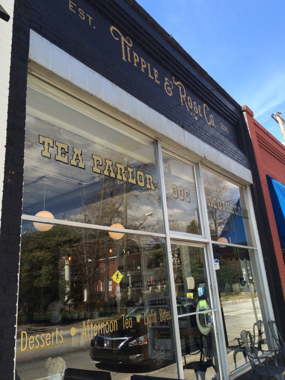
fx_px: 318
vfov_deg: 61.7
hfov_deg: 48.2
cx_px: 142
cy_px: 190
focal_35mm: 29
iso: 32
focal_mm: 4.15
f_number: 2.2
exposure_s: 1/631
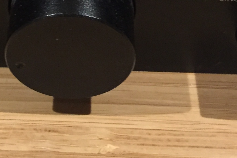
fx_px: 632
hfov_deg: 21.2
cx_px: 77
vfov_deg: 13.5
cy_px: -69
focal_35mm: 96
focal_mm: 4.15
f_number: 2.2
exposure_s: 1/17
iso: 250
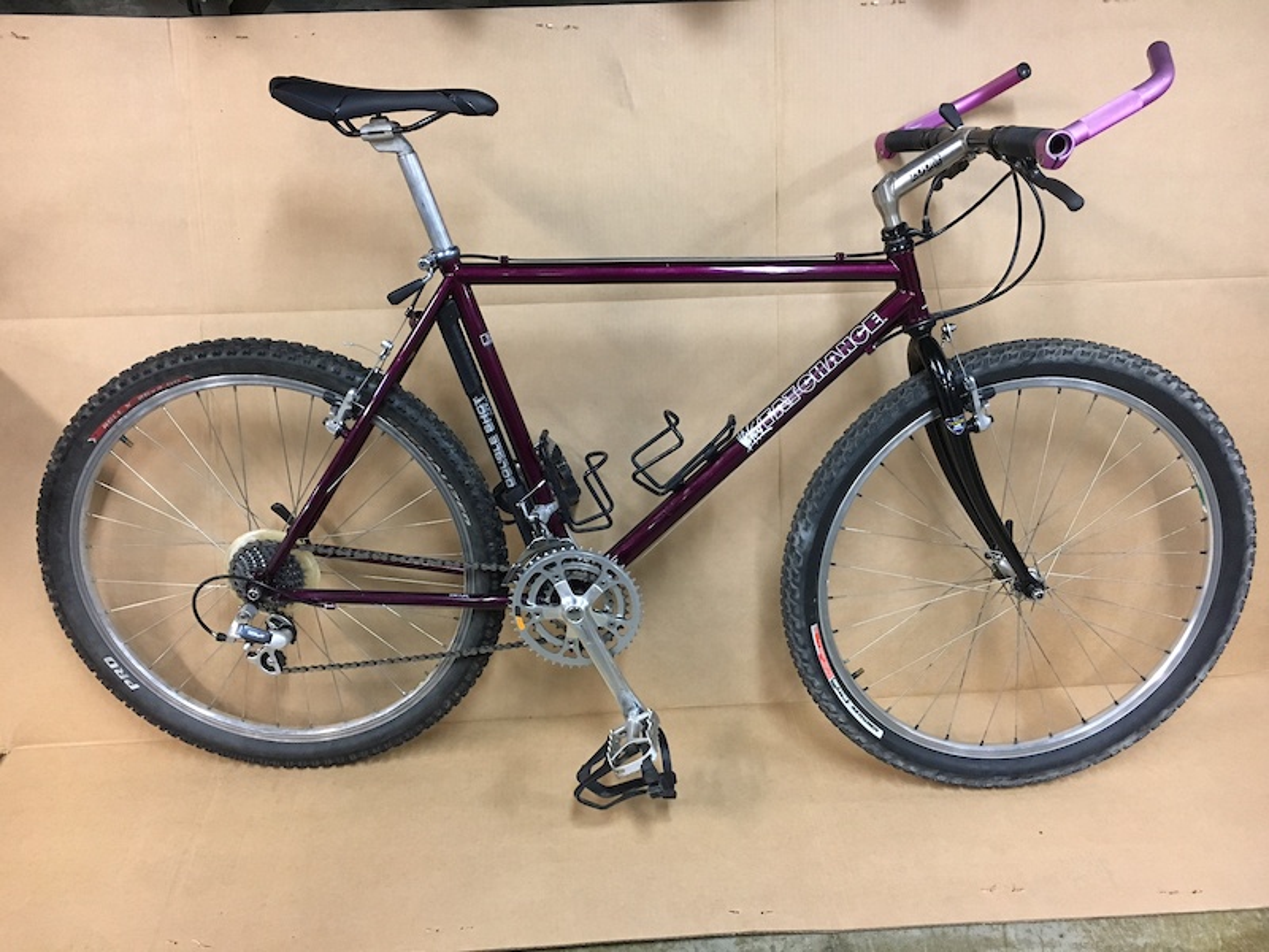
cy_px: 476
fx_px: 1063
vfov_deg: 48.2
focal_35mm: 29
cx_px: 634
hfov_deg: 61.7
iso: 200
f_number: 2.2
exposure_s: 1/24
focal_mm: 4.15
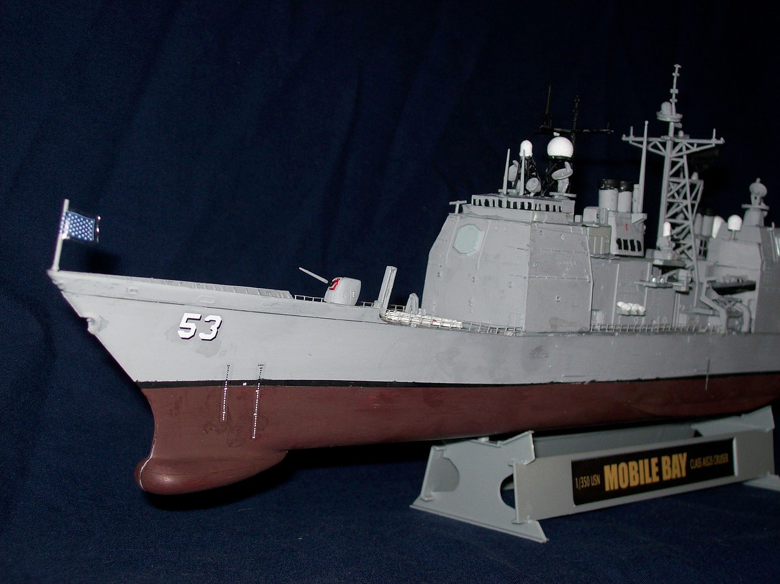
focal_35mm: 56
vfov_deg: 26.1
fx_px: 1261
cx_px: 390
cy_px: 292
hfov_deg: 34.4
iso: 80
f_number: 3.4
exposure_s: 1/84.5
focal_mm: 9.4
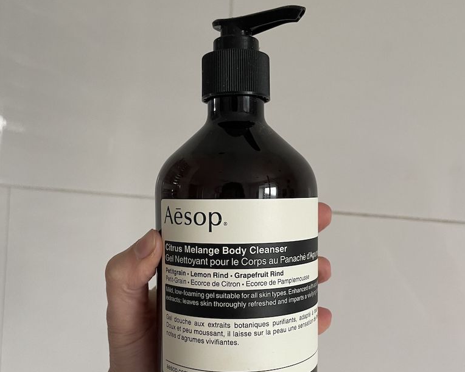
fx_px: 468
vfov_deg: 43.1
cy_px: 222
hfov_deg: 52.8
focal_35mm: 34
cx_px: 233
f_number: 1.6
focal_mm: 4.2
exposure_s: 1/60
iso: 125
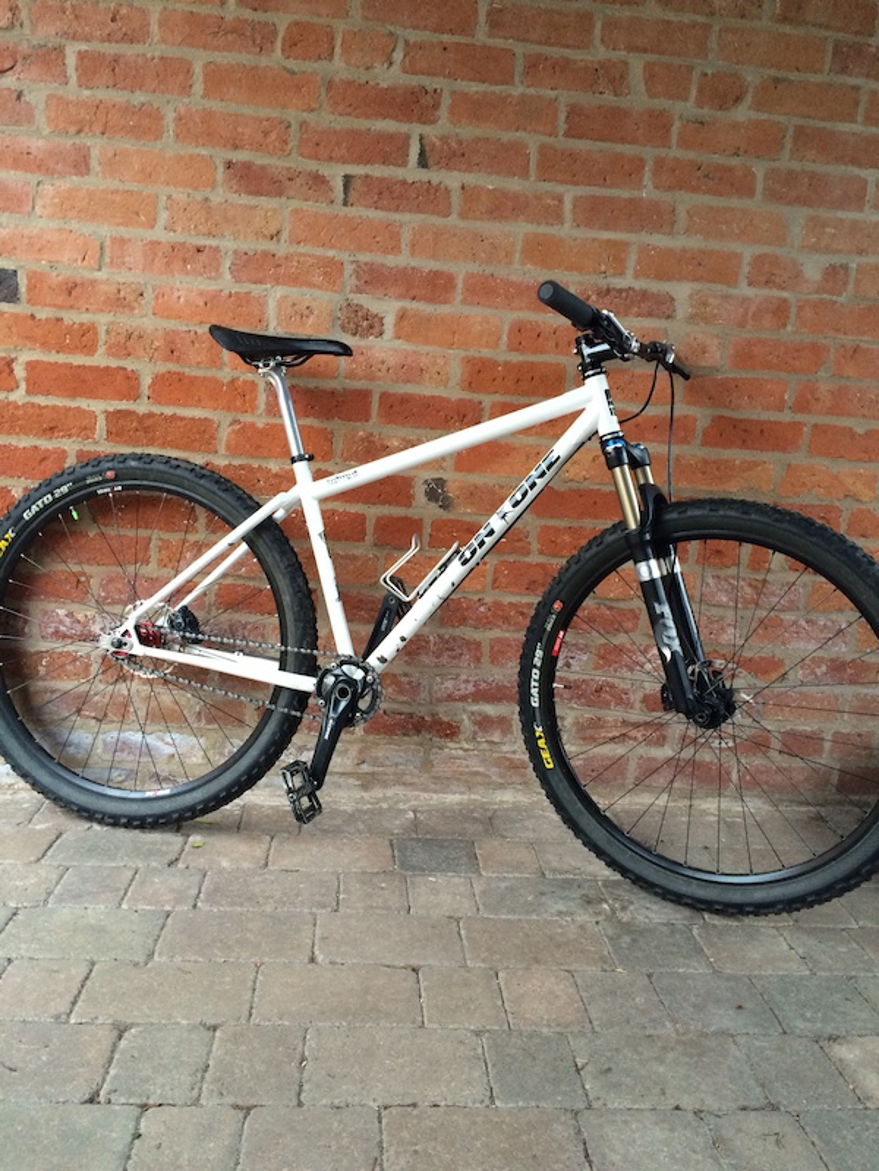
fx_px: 982
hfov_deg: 48.2
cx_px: 440
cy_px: 586
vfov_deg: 61.7
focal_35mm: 29
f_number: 2.2
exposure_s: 1/33
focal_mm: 4.15
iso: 250
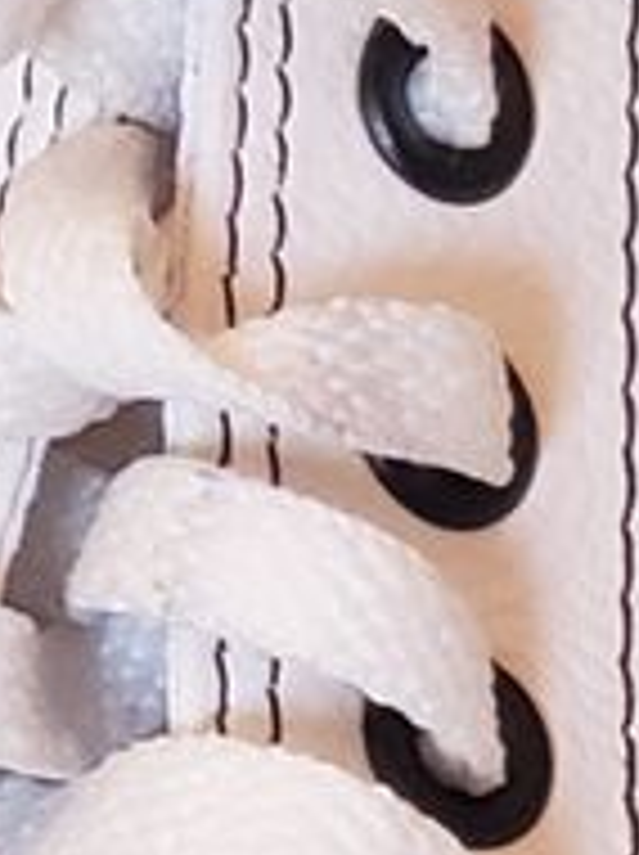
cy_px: 976
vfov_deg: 6.0
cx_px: 774
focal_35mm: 329
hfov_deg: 4.5
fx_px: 8116
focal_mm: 6
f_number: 2.4
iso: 200
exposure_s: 1/15
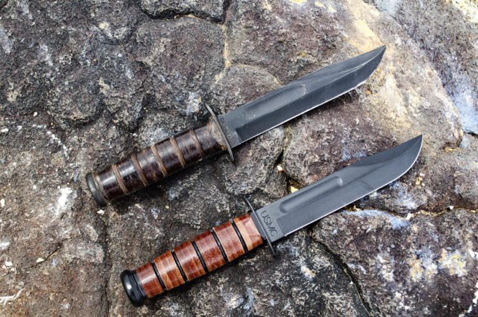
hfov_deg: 46.5
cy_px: 158
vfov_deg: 31.8
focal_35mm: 42
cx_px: 239
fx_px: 557
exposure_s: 1/100
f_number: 8
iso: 100
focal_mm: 28
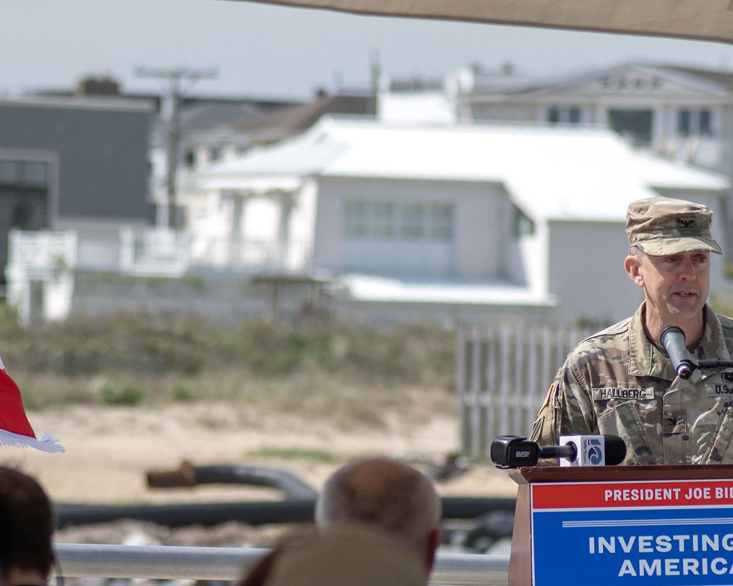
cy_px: 424
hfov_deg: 6.1
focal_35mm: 319
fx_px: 6920
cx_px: 375
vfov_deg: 4.8
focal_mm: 145
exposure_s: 1/1000
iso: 125
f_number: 7.1
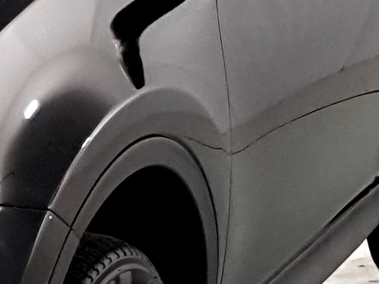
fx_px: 1259
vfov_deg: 12.9
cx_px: -284
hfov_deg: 15.1
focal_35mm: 115
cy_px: 152
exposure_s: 1/60
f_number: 1.5
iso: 160
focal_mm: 4.32
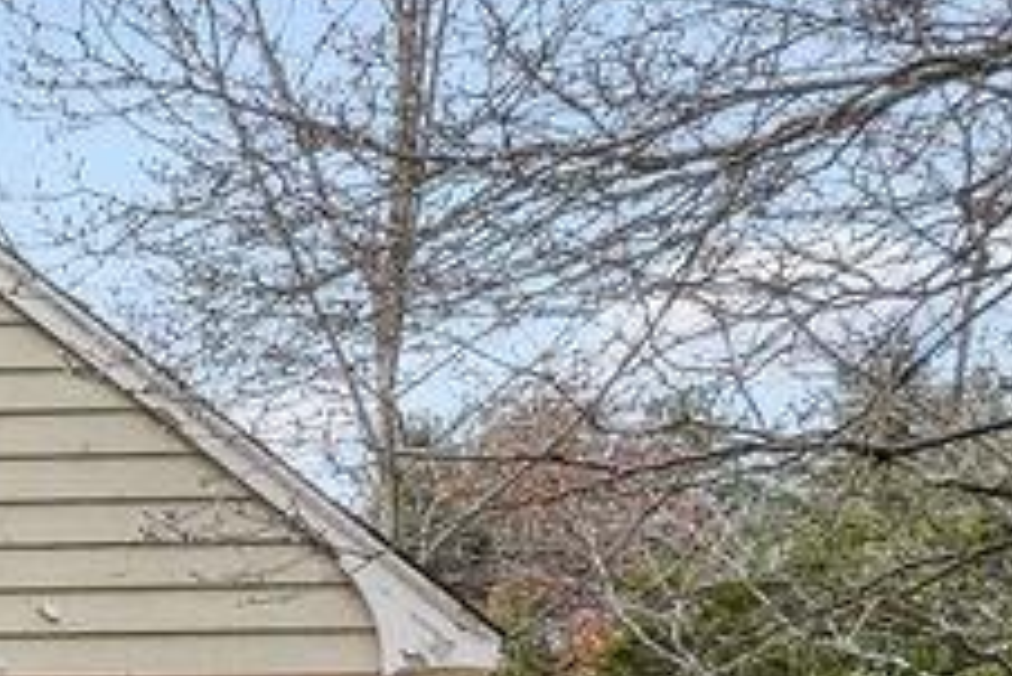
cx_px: -1164
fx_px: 1913
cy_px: 960
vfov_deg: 18.2
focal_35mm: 68
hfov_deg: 17.4
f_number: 8
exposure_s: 1/125
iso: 320
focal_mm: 10
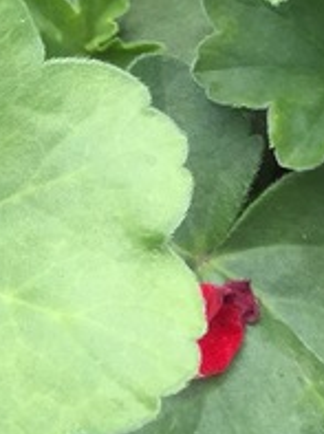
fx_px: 1891
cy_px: -110
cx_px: -494
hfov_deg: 8.8
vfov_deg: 12.7
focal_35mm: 151
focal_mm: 4.15
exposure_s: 1/599
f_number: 2.2
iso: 32
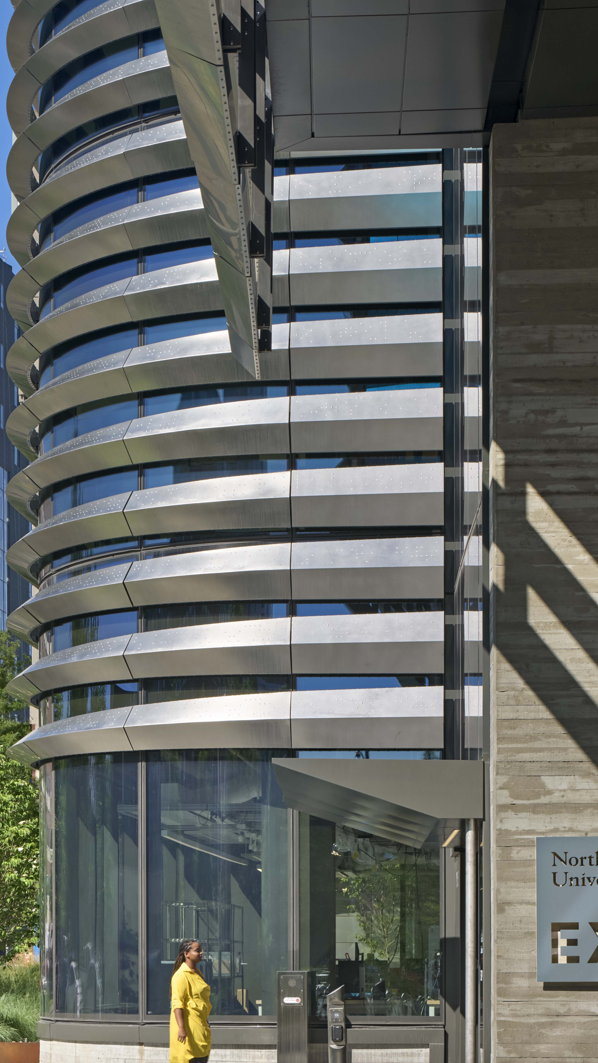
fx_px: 2114
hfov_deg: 16.1
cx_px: 339
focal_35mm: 75
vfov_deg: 28.2
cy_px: 615
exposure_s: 1/125
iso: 200
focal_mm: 50
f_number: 14
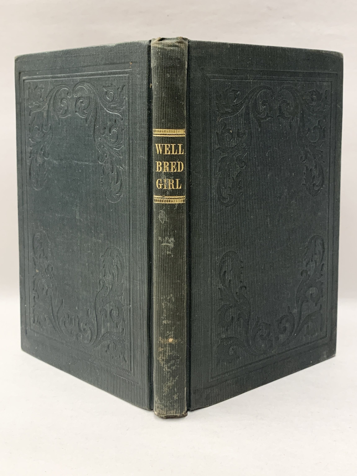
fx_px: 357
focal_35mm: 26
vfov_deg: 67.3
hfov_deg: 53.1
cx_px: 178
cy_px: 238
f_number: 1.8
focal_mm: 4.25
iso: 100
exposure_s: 1/60
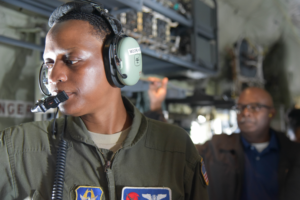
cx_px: 150
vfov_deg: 27.0
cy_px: 100
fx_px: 417
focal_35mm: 50
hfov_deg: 39.6
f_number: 4
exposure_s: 1/60
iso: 3600
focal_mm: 50
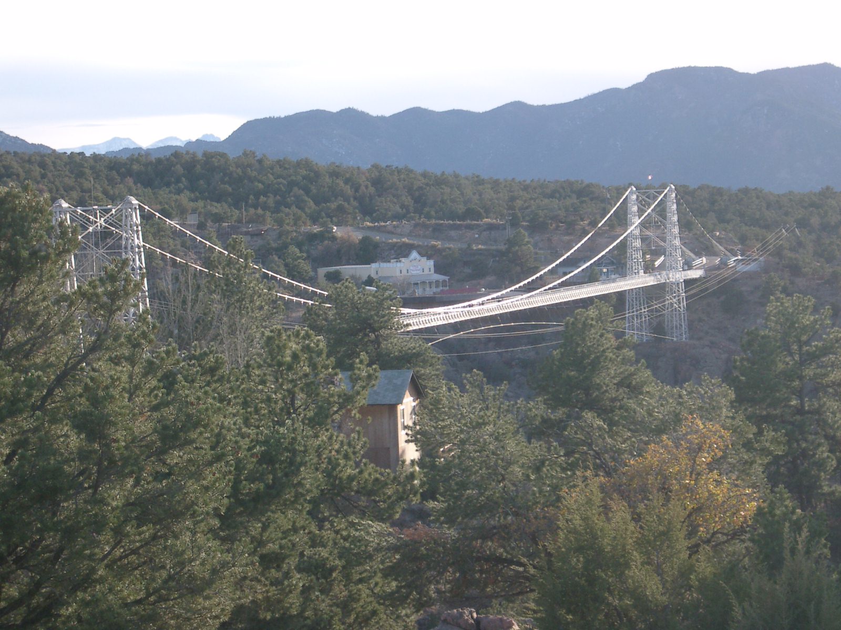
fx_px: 2721
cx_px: 420
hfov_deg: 17.6
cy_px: 315
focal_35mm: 112
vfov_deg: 13.2
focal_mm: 22.8
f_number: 4.8
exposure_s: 1/250
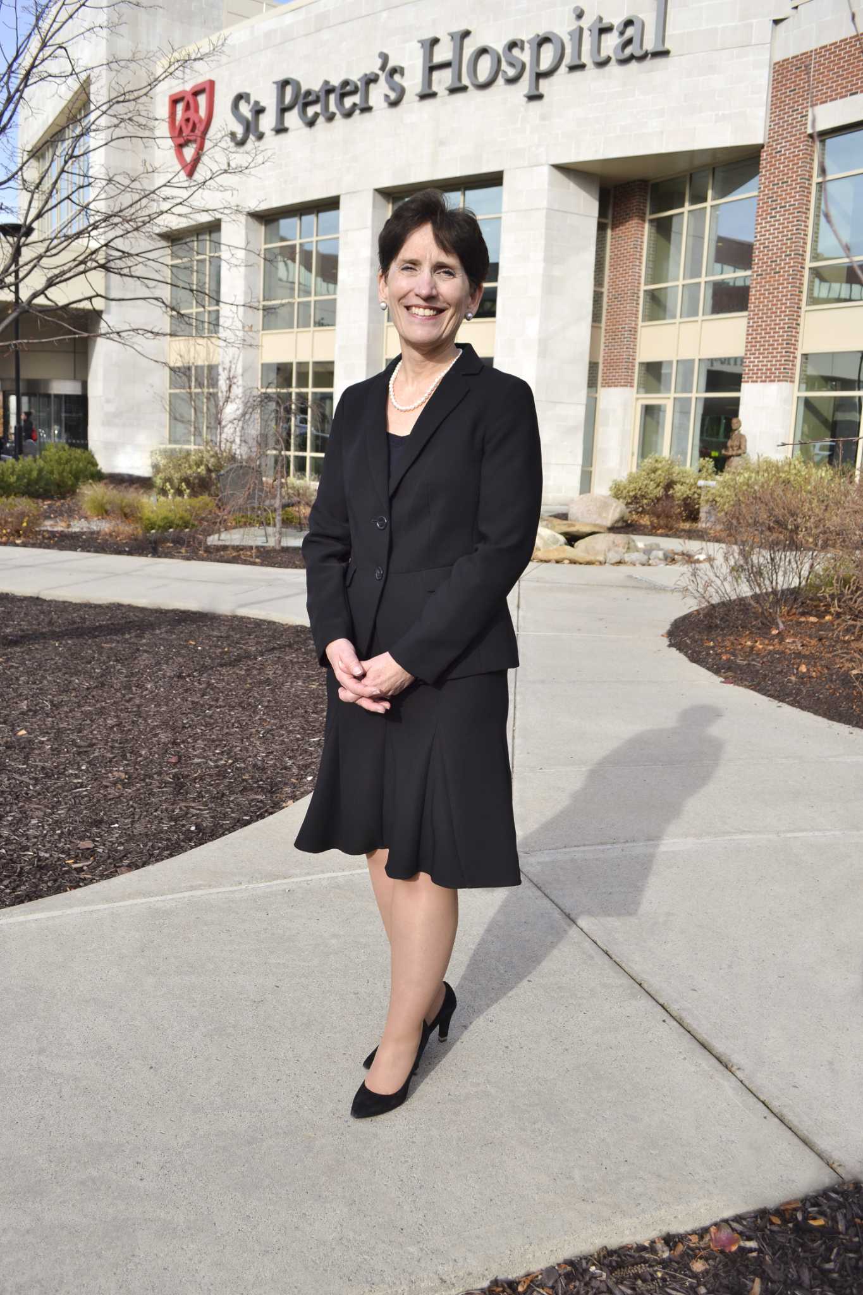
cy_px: 648
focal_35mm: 30
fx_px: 1079
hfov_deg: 43.6
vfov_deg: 61.9
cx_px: 432
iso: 100
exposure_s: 1/320
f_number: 5.6
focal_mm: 20
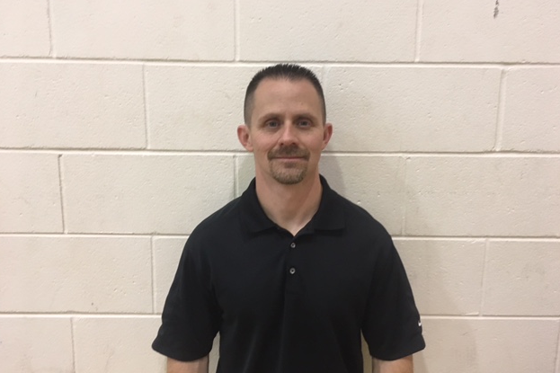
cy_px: 186
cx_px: 285
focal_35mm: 31
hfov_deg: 60.3
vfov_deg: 42.3
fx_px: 482
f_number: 2.2
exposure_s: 1/30
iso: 100
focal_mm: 4.15
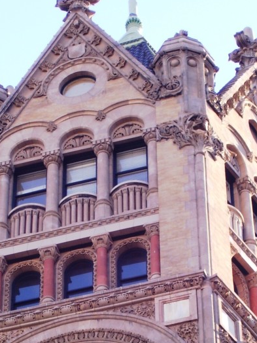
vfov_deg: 9.7
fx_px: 2010
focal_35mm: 203
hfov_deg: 7.3
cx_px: 131
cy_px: 282
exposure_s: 1/90
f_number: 4.6
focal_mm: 18
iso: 80
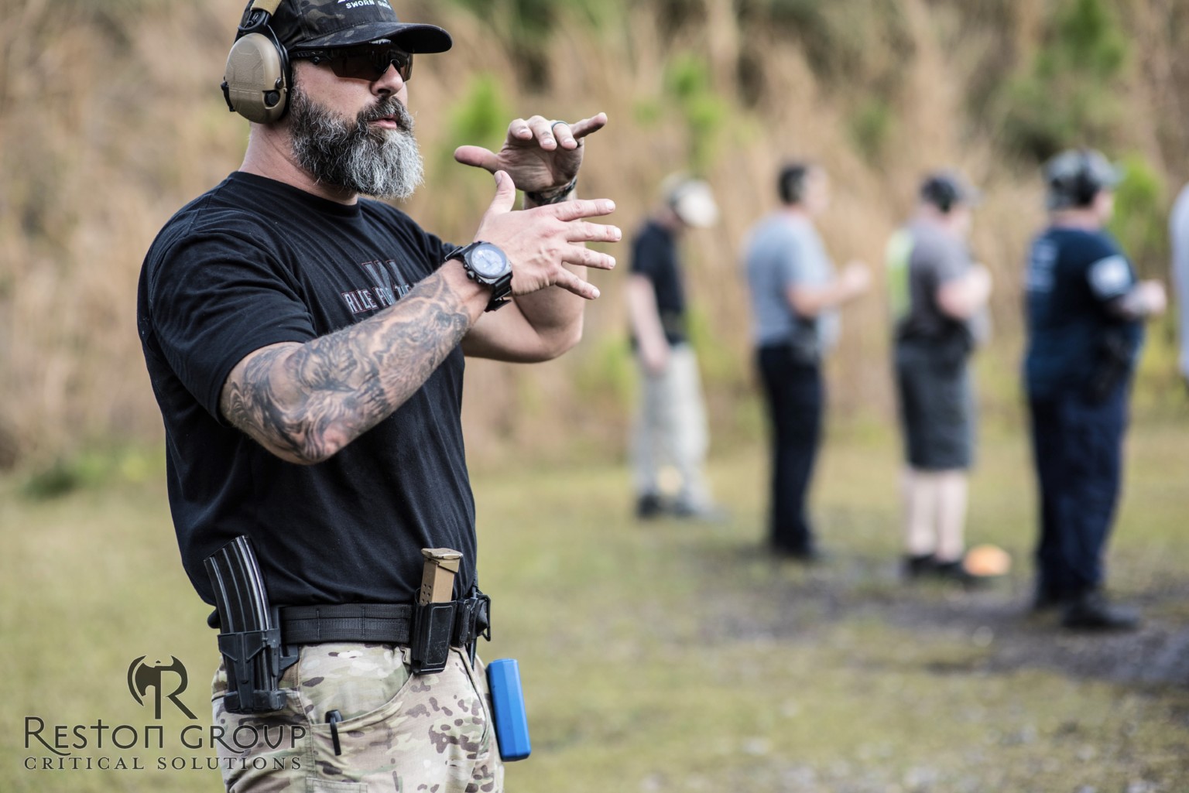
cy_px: 396
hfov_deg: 23.9
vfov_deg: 16.1
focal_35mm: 85
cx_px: 594
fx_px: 2808
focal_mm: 85
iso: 250
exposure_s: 1/2500
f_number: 2.2
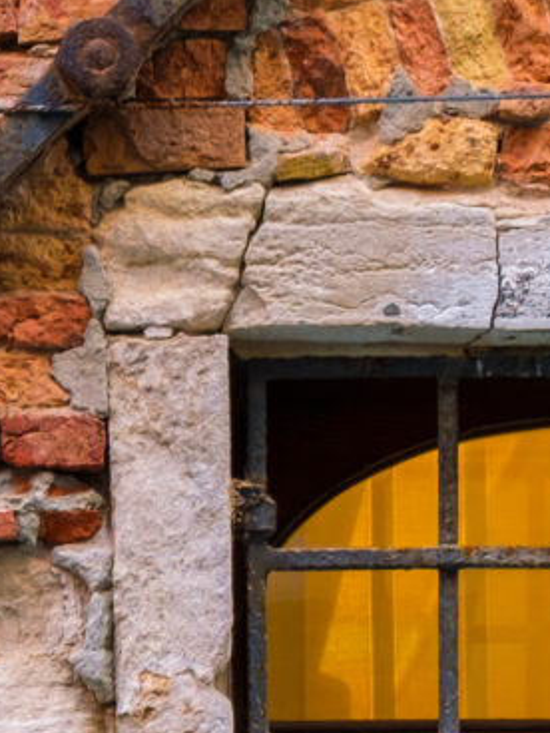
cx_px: -138
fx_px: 5106
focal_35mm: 241
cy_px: 1152
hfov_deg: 6.1
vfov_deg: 8.0
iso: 250
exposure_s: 1/80
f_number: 3.6
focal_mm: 30.2
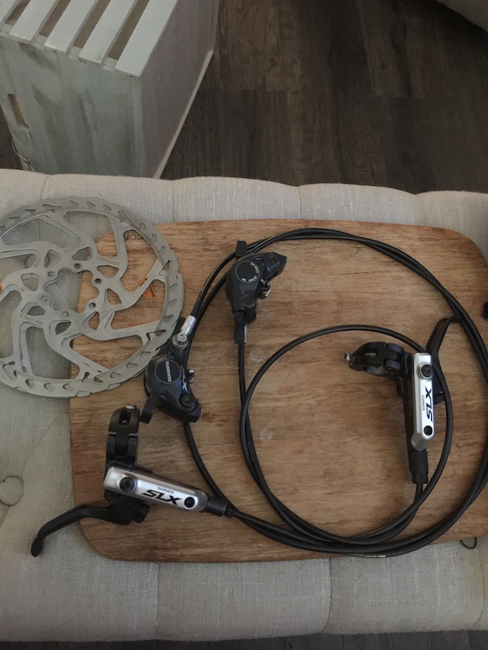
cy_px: 325
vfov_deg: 61.7
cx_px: 244
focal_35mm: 29
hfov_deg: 48.2
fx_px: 545
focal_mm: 4.15
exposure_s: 1/4
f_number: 2.2
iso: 125
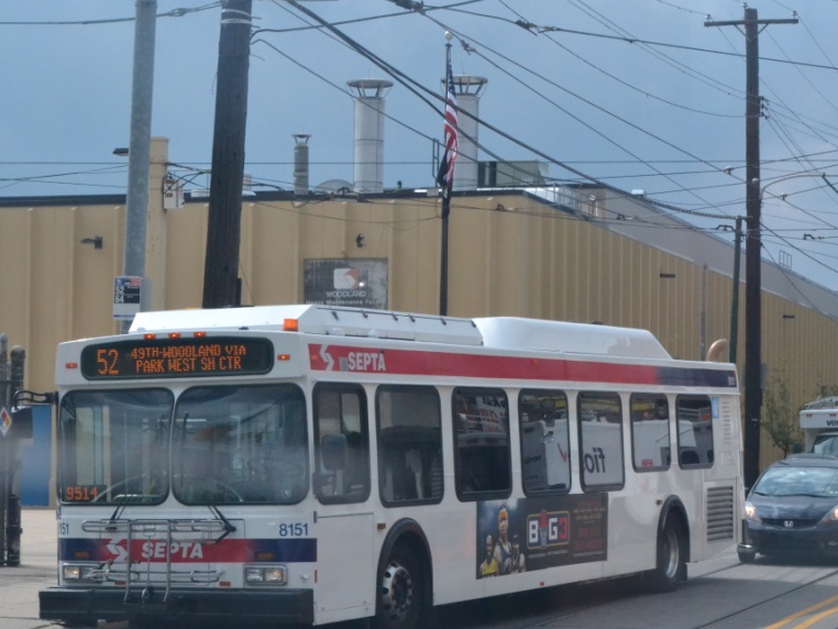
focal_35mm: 93
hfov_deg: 21.1
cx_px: 386
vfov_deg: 15.9
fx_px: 2252
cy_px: 373
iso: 3200
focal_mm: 48
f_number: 14
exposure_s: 1/800
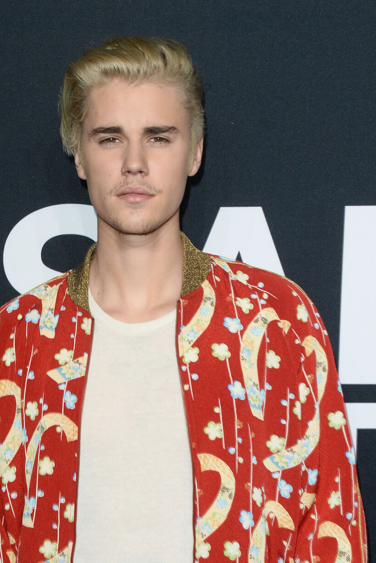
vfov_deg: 13.9
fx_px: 2303
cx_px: 150
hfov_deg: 9.3
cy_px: 405
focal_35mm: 147
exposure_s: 1/200
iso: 800
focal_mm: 100
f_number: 7.1
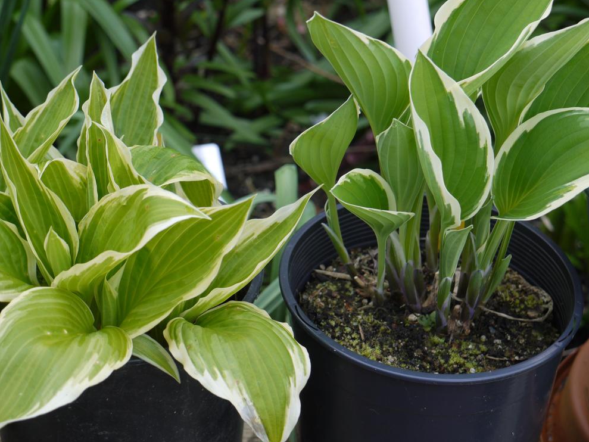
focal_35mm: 91
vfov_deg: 16.2
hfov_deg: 21.5
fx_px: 1549
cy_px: 219
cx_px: 297
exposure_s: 1/100
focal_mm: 45
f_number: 5.6
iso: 200
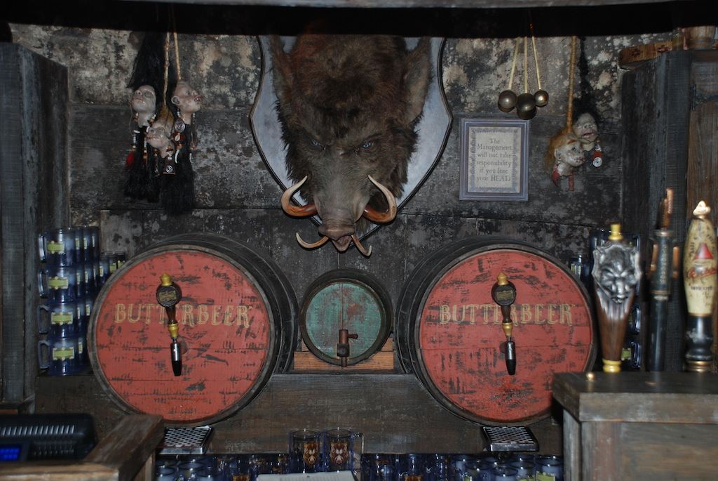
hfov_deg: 41.1
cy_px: 240
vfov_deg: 28.1
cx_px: 359
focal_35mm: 48
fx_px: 958
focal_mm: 32
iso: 200
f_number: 4.2
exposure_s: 1/60
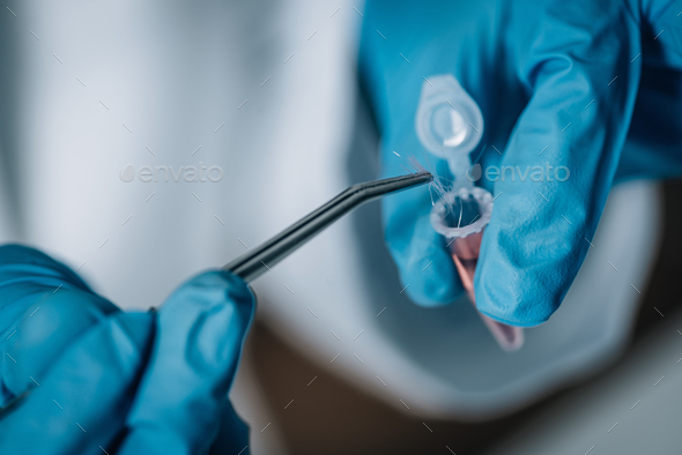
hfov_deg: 19.4
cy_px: 228
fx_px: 1990
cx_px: 341
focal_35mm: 105
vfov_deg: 13.1
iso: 100
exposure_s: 1/200
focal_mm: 105
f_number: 4.5
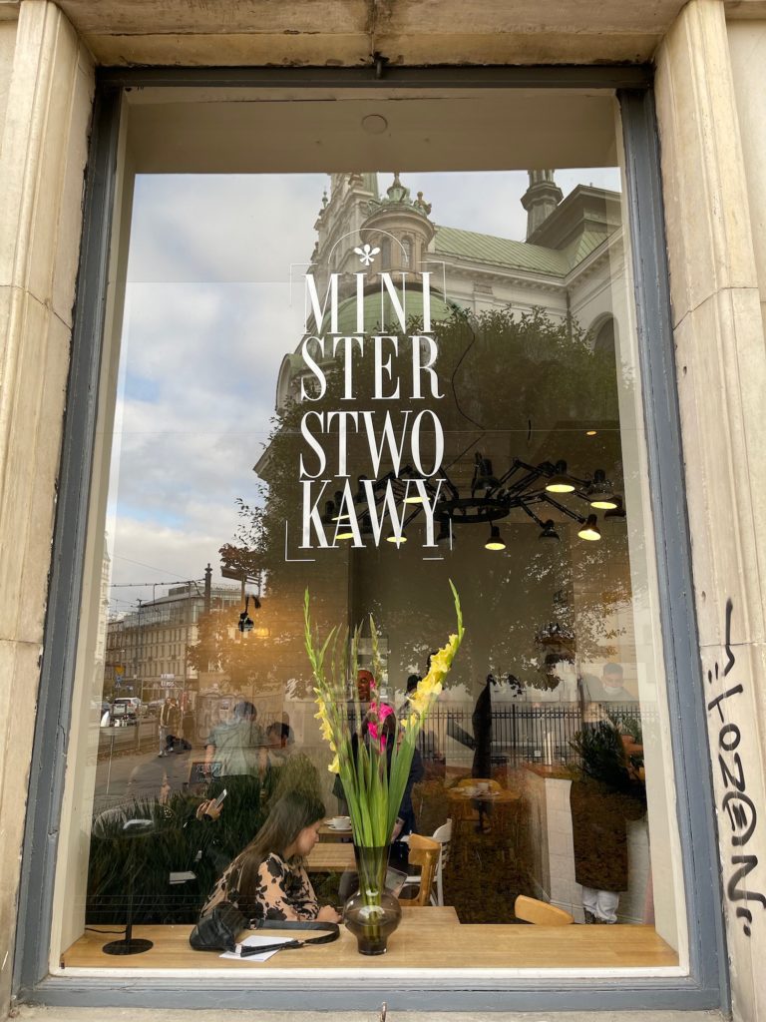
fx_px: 767
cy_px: 511
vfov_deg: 67.3
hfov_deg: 53.1
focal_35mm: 26
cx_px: 383
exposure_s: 1/121
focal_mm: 5.1
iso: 32
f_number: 1.6
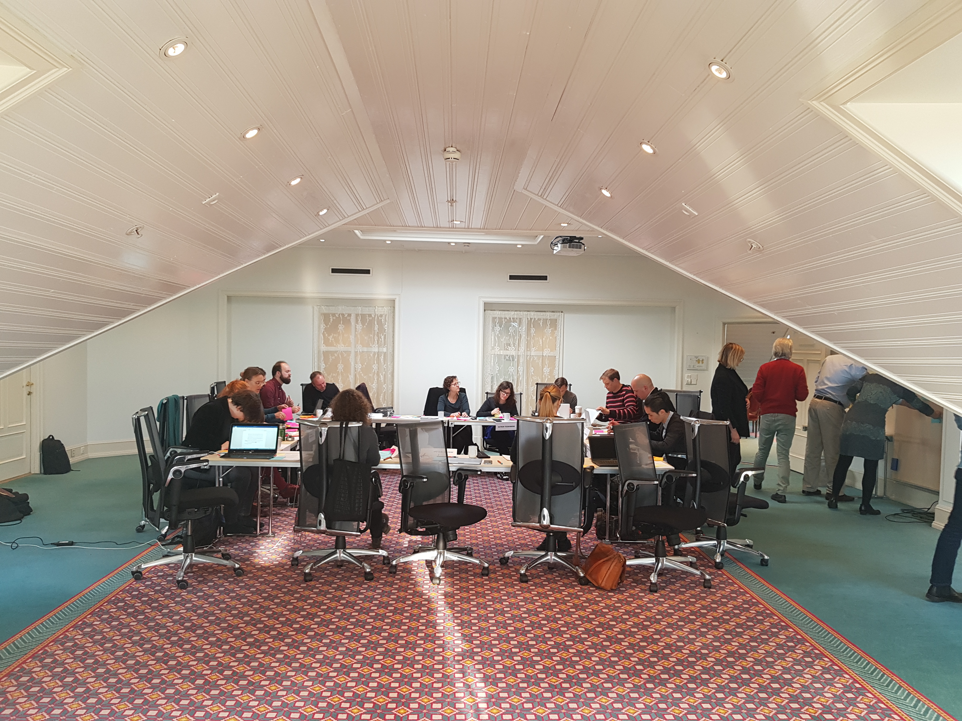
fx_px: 723
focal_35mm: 26
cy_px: 360
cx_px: 481
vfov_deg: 53.1
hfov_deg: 67.3
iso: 100
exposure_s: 1/50
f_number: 1.7
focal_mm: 4.2
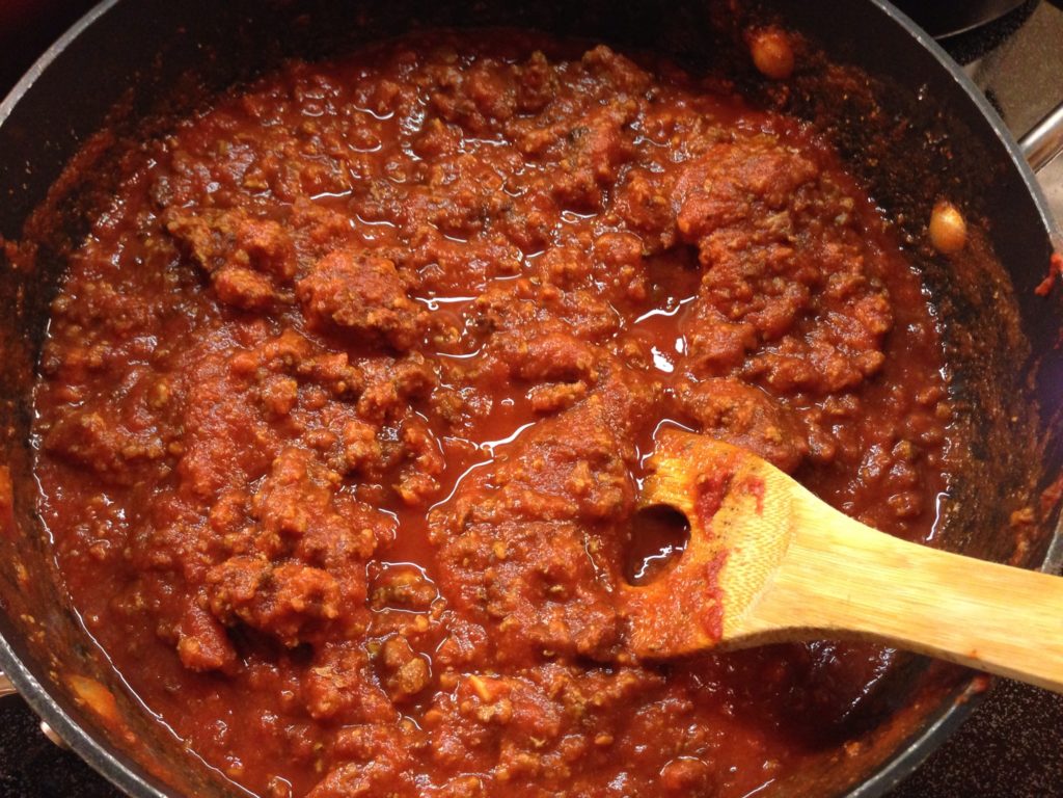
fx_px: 1013
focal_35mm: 33
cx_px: 532
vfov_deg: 42.9
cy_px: 399
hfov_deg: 55.4
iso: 320
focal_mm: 4.12
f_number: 2.4
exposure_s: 1/20
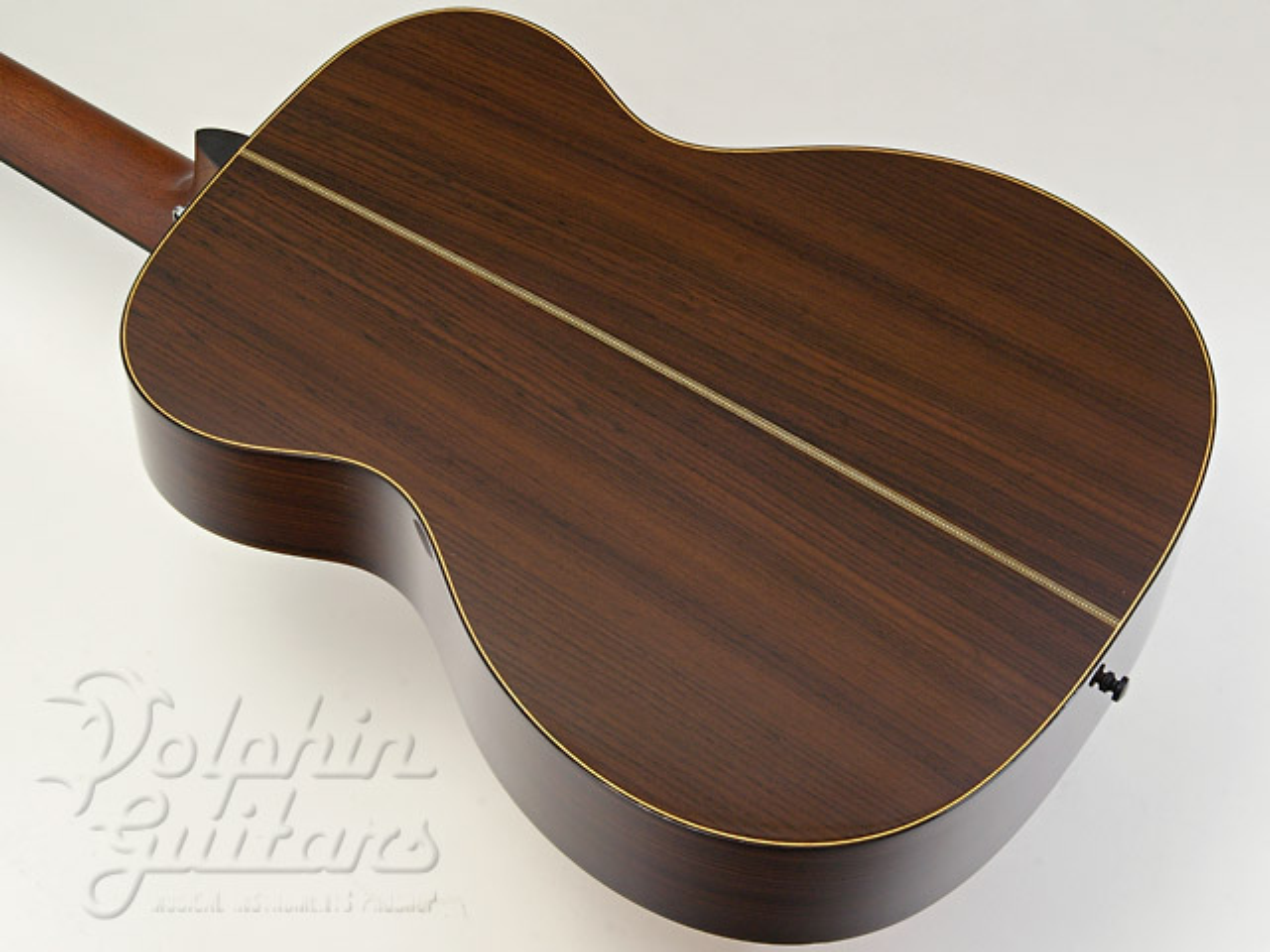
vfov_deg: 18.7
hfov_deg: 24.7
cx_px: 635
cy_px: 476
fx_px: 2898
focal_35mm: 79
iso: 400
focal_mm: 53
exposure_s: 1.5
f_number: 19
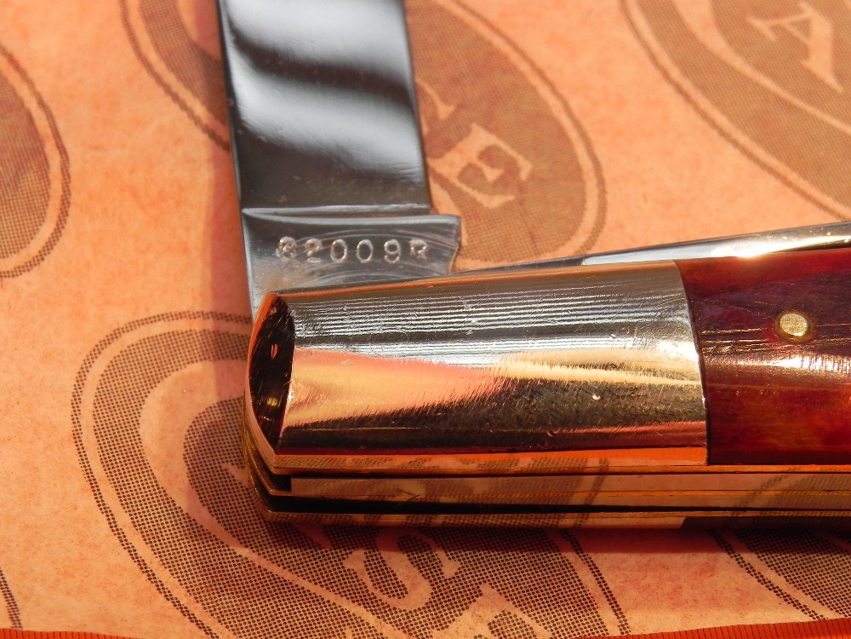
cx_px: 426
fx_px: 2090
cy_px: 320
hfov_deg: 23.0
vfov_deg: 17.4
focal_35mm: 85
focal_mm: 15.1
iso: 160
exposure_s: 1/276
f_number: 5.6
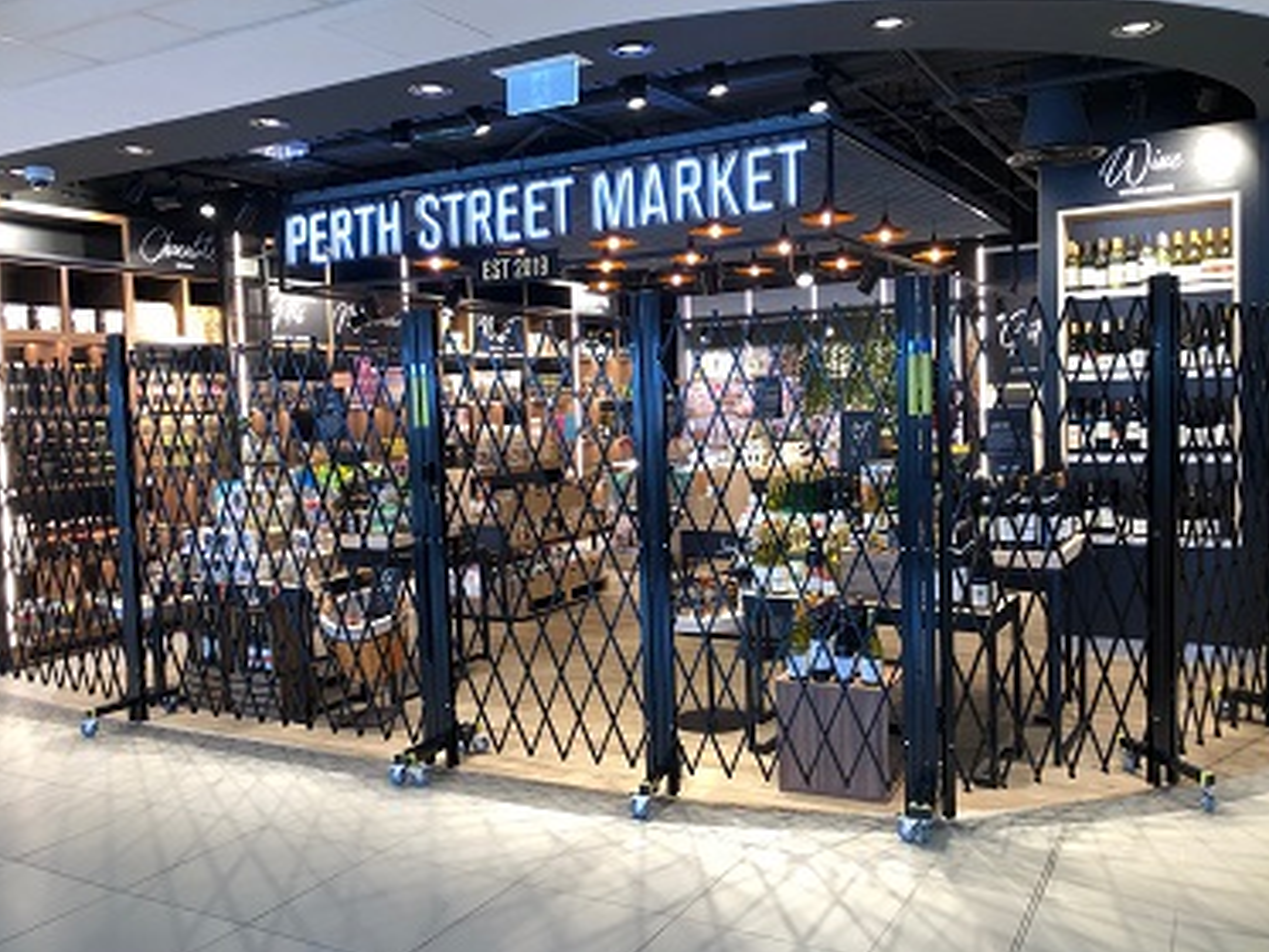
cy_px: 452
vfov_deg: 46.8
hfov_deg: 59.9
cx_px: 660
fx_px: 1100
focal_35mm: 30
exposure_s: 1/33
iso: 25
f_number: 1.8
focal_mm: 4
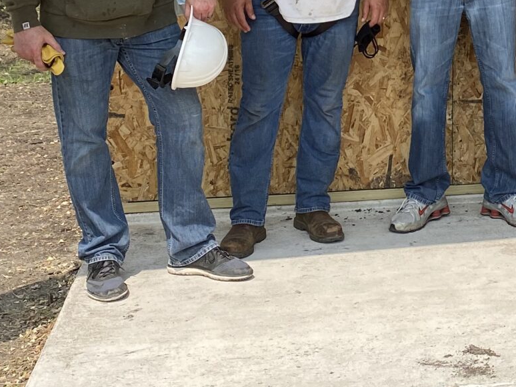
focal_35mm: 86
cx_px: 548
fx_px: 1282
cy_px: -99
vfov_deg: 16.3
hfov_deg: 21.7
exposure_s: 1/1898
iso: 32
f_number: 1.8
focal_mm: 4.25
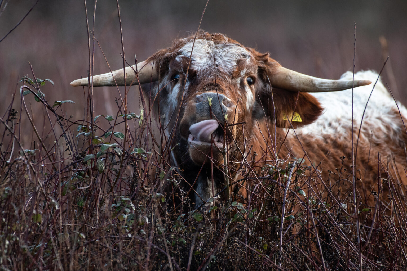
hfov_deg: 2.7
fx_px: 8479
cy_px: 136
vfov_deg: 1.8
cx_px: 204
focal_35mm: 750
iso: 800
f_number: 5.6
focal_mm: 500
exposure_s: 1/800
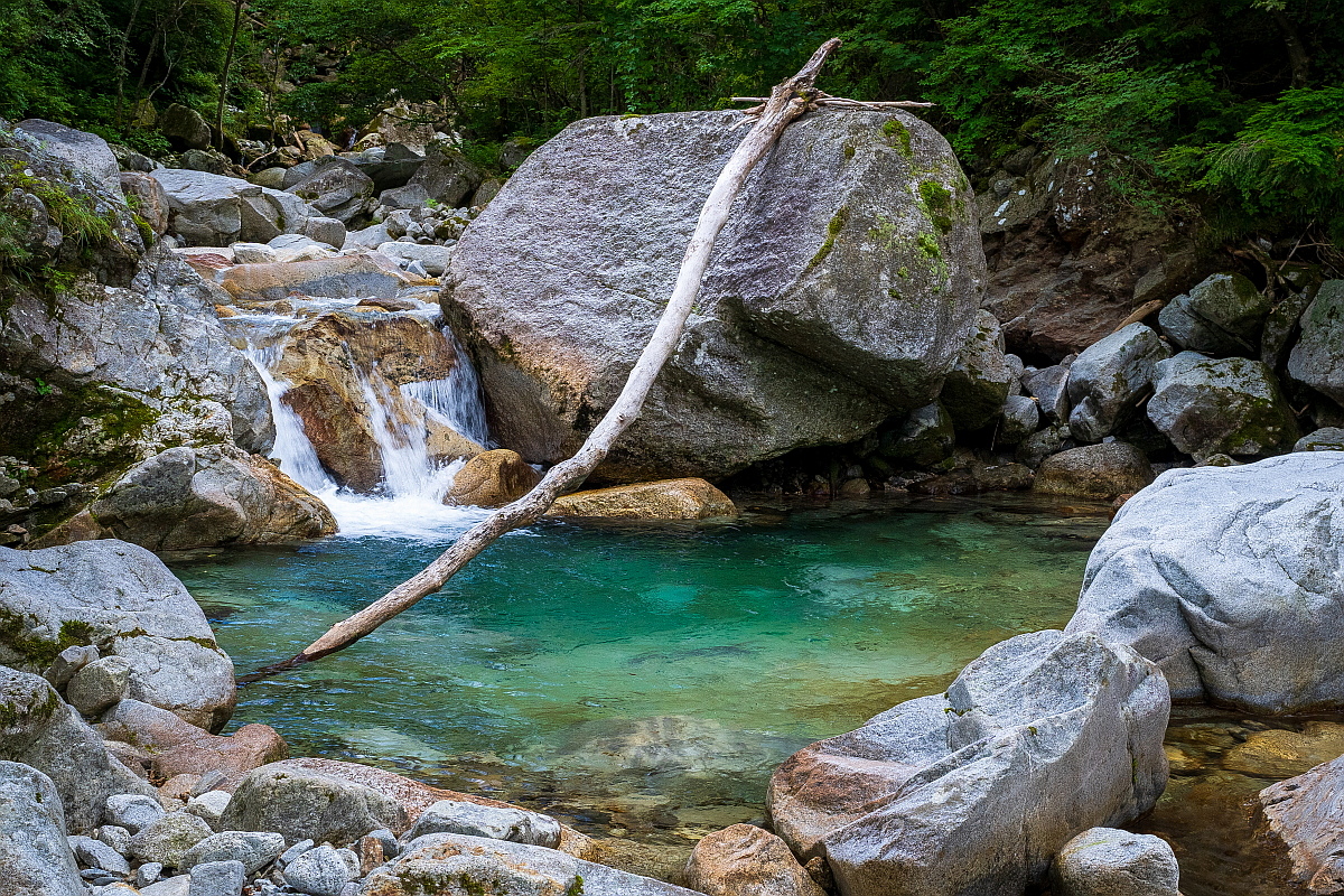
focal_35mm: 38
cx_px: 672
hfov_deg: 50.7
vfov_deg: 35.1
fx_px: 1419
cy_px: 448
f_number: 11
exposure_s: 1/40
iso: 1250
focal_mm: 38
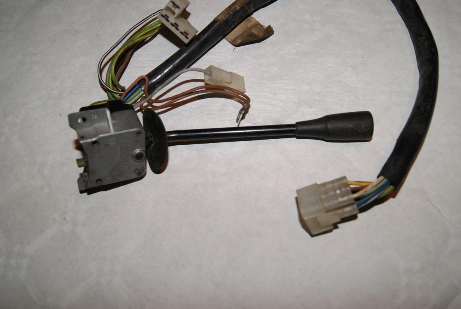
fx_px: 462
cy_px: 154
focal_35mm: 36
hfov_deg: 53.1
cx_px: 230
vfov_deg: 37.0
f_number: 5.6
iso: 400
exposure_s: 1/60
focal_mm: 24
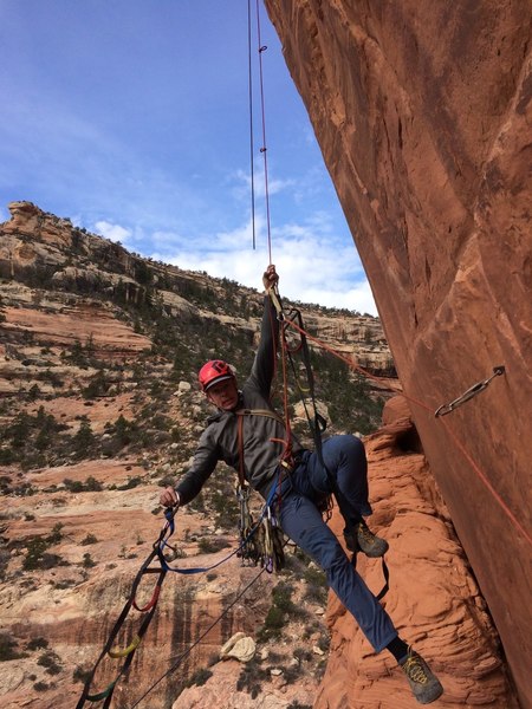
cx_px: 266
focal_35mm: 29
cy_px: 354
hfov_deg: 48.2
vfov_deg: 61.7
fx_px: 594
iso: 32
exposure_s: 1/977
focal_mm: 4.15
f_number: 2.2
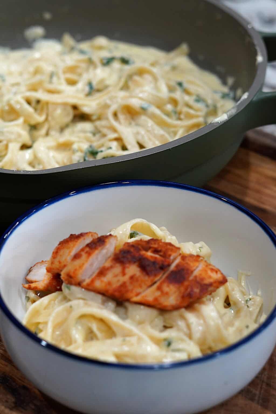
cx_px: 138
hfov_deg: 18.2
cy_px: 207
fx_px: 862
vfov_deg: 27.0
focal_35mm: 75
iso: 800
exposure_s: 1/80
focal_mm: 50
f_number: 4
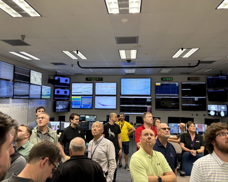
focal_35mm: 28
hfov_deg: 62.2
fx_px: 189
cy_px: 88
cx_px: 113
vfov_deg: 51.5
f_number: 1.6
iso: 125
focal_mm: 5.96
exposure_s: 1/60
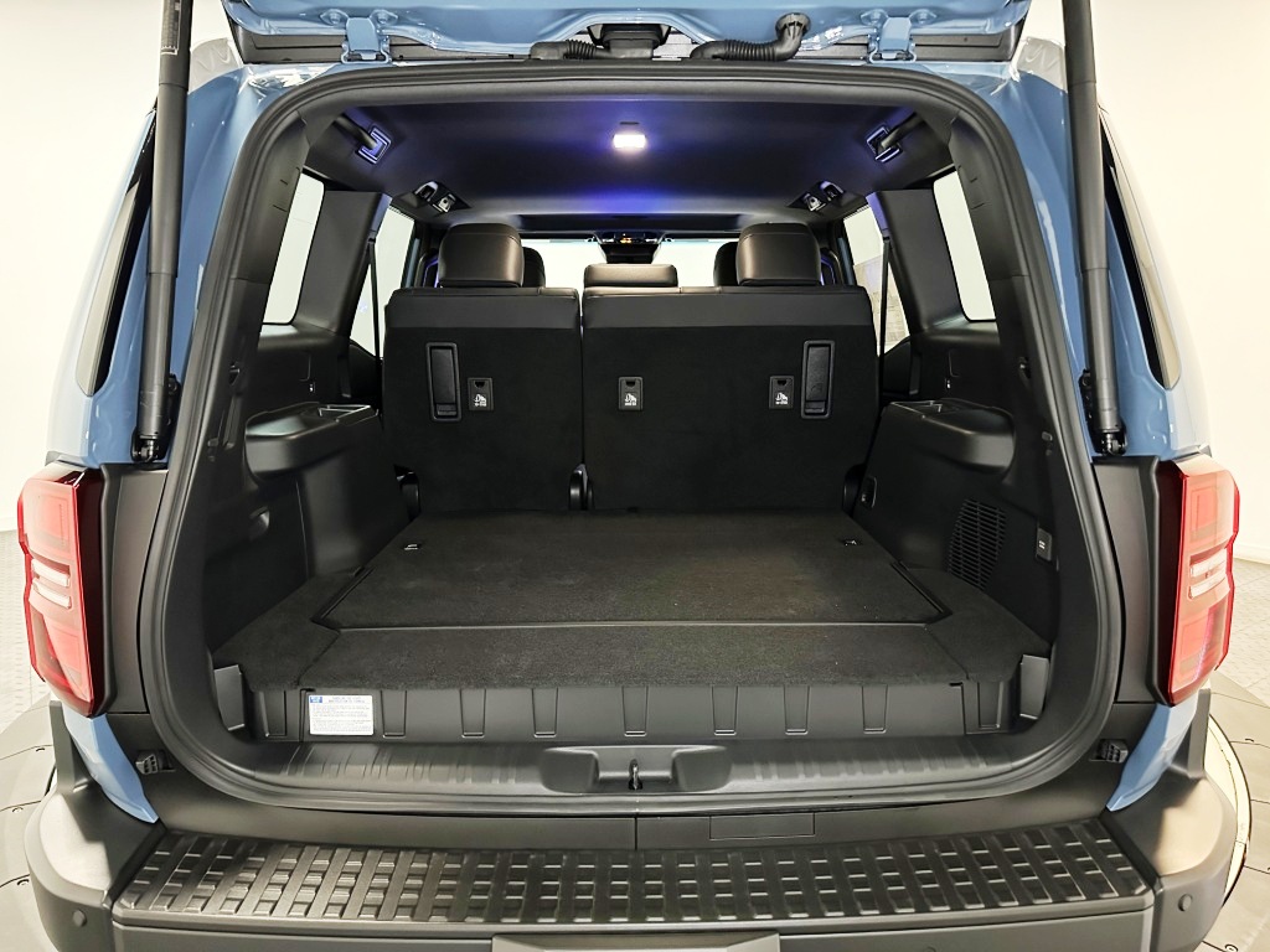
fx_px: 881
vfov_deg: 56.8
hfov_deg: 71.6
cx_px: 635
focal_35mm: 24
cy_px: 476
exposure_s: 1/30
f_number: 1.78
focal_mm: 6.86
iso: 1250
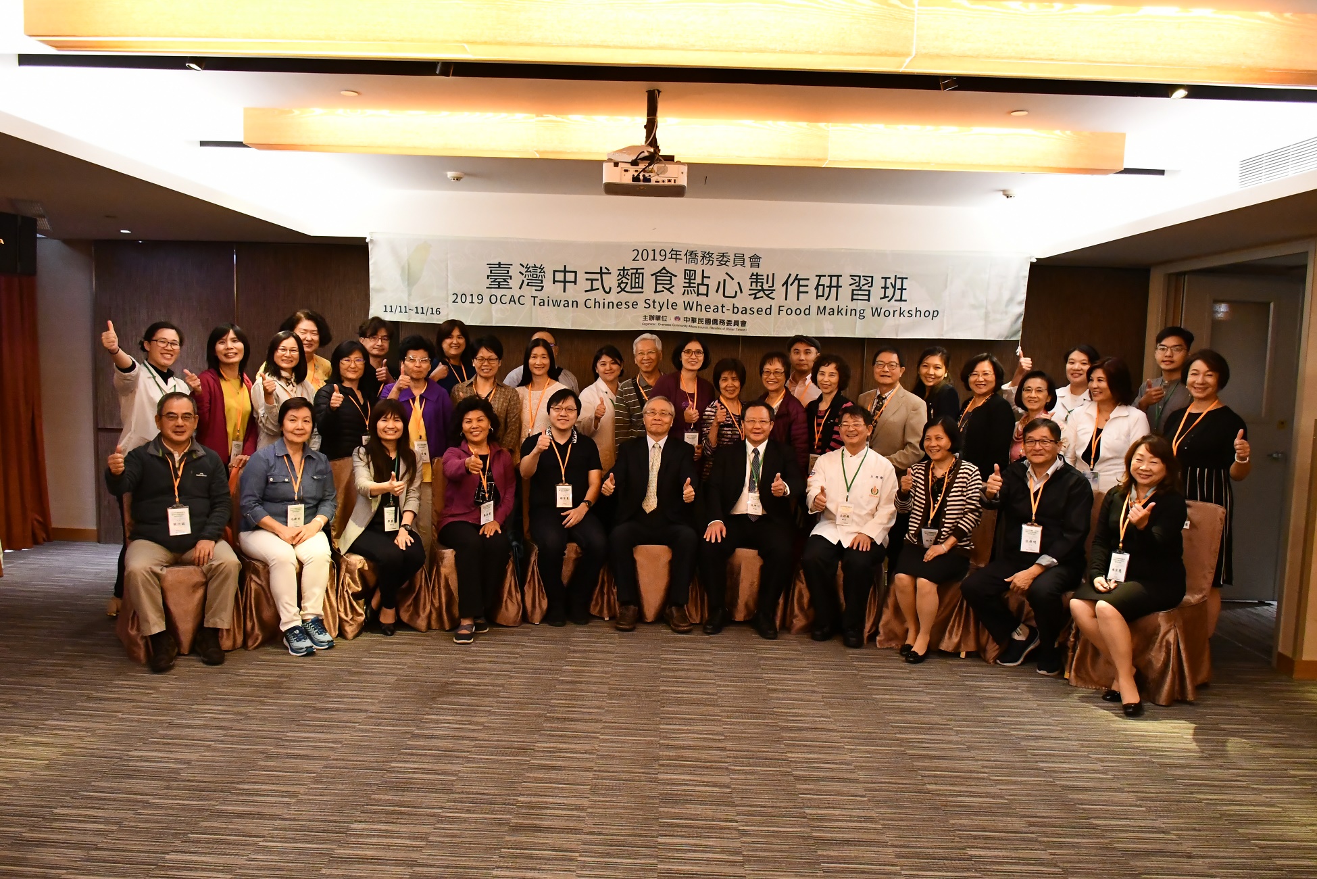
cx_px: 658
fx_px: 988
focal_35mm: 27
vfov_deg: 47.9
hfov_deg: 67.4
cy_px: 440
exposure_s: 1/125
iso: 5600
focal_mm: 18
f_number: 5.6
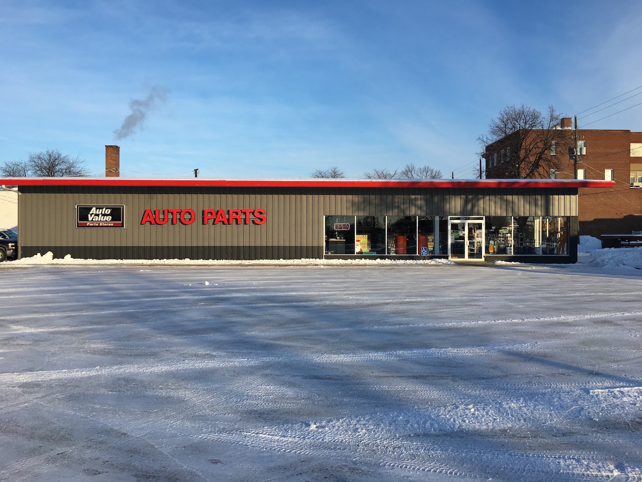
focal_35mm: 29
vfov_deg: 48.2
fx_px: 538
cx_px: 321
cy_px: 241
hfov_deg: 61.7
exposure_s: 1/1282
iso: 25
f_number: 2.2
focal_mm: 4.15
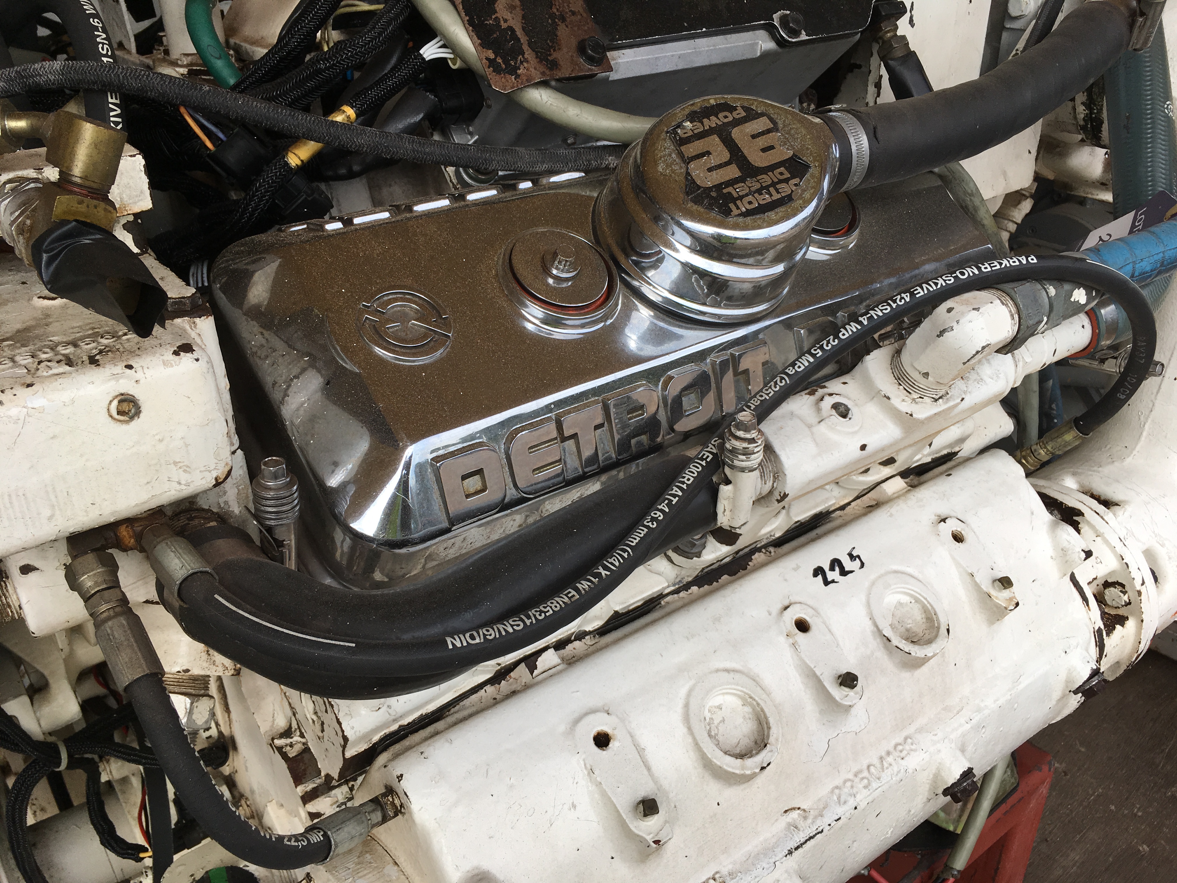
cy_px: 442
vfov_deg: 48.2
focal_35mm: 29
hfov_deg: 61.7
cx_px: 588
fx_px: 986
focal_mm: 4.15
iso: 25
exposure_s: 1/493
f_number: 2.2
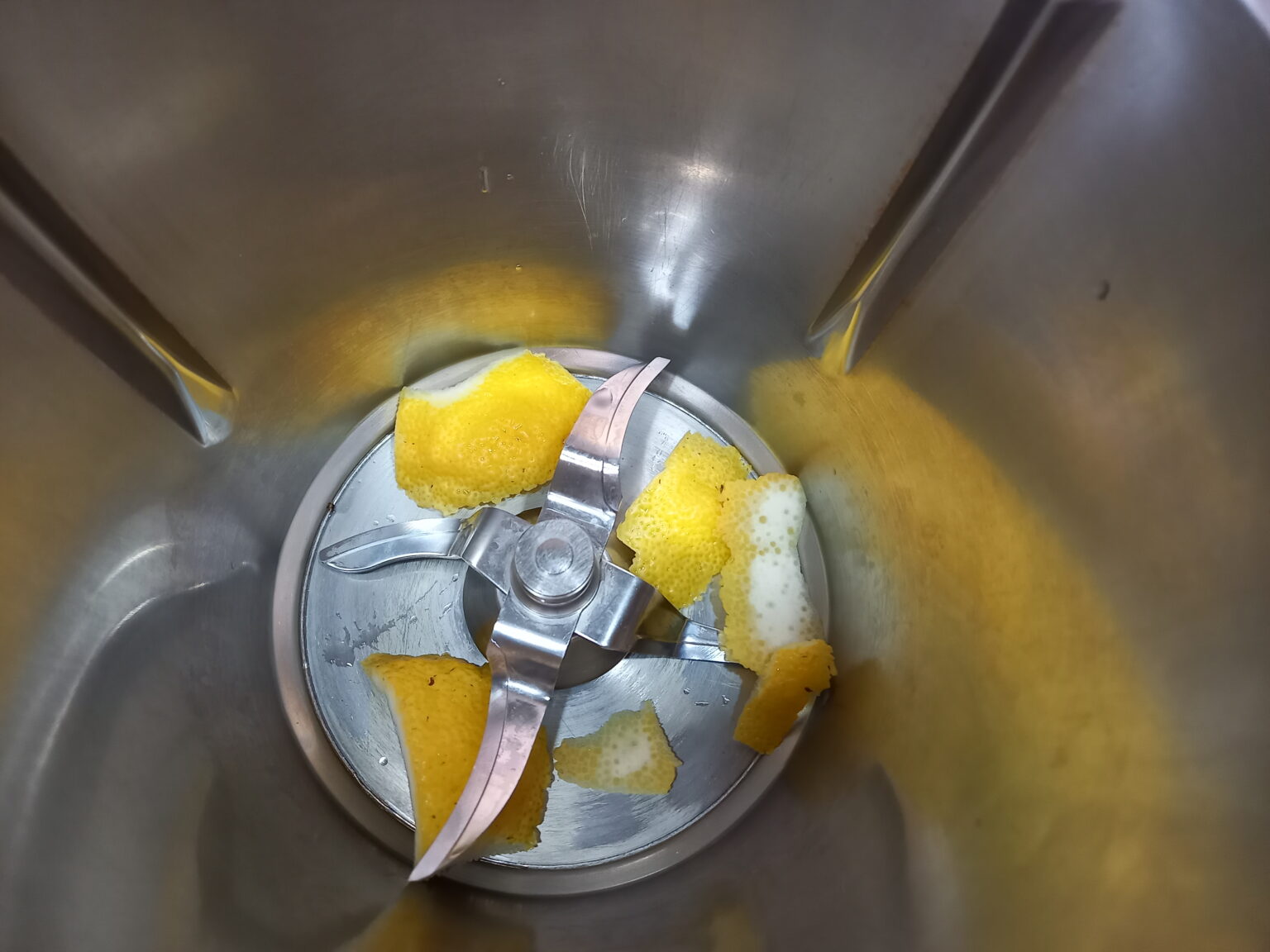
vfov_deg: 54.9
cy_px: 476
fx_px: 917
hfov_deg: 69.4
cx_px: 635
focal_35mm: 25
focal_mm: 4.6
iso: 400
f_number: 2
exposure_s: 1/33.3
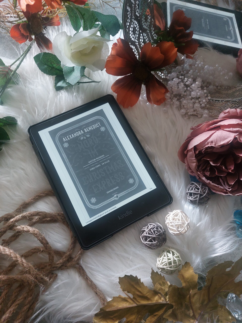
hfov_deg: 56.8
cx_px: 121
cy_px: 162
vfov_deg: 71.6
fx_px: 224
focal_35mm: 24
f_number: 1.8
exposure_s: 1/60
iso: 500
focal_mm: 5.23
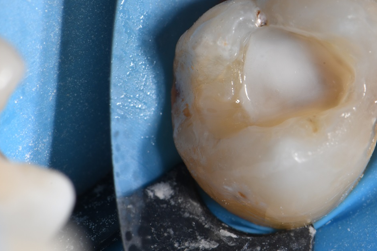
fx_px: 2375
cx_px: 264
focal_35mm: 227
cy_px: 90
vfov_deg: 6.0
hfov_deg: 9.1
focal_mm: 105
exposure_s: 1/200
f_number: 32
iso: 200
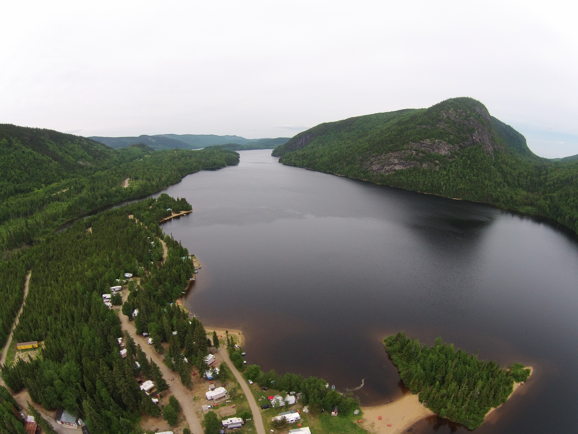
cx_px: 289
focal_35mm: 28
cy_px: 217
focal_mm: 5
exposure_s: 1/1808
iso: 100
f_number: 2.8
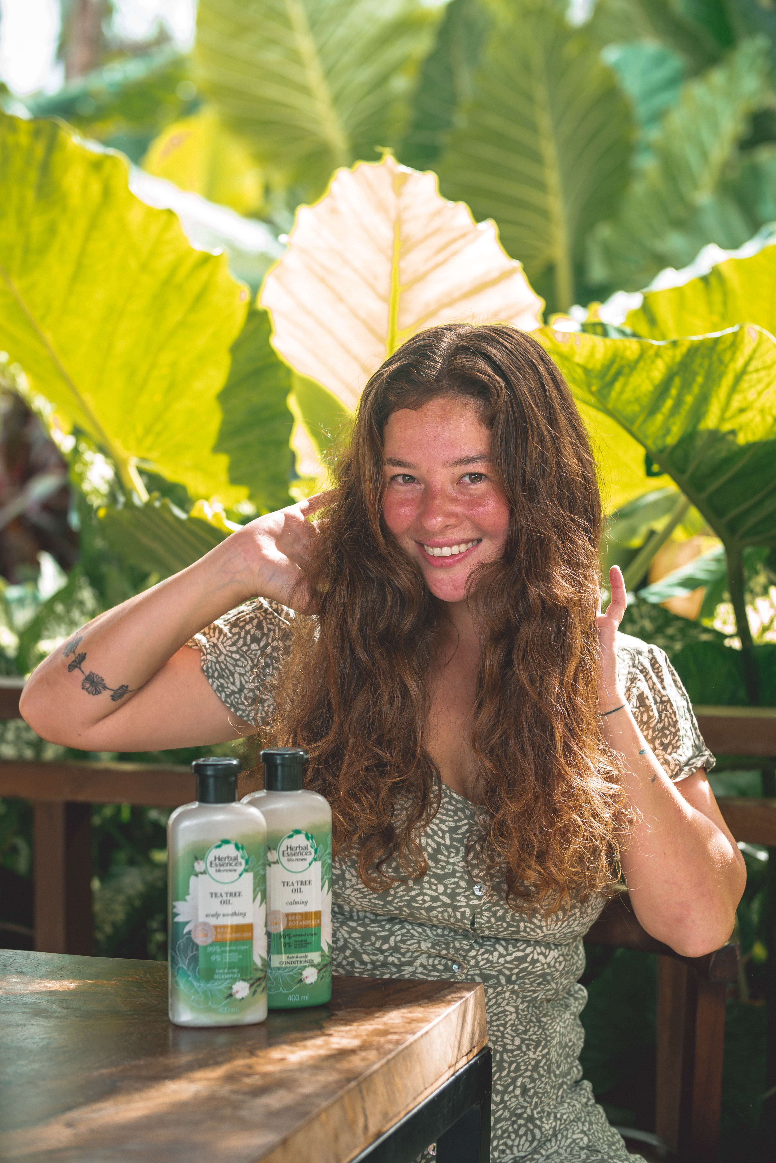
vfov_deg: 25.7
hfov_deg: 17.3
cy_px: 582
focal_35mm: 79
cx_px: 388
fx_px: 2553
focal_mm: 53
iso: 200
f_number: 2.8
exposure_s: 1/200
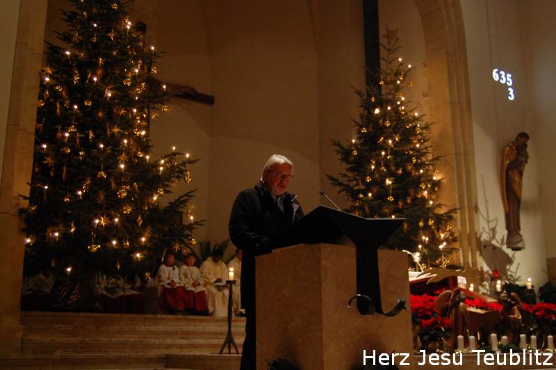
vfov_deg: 31.8
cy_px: 185
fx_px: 648
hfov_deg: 46.4
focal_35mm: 42
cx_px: 278
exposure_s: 1/6
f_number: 4.2
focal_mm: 28
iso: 1600
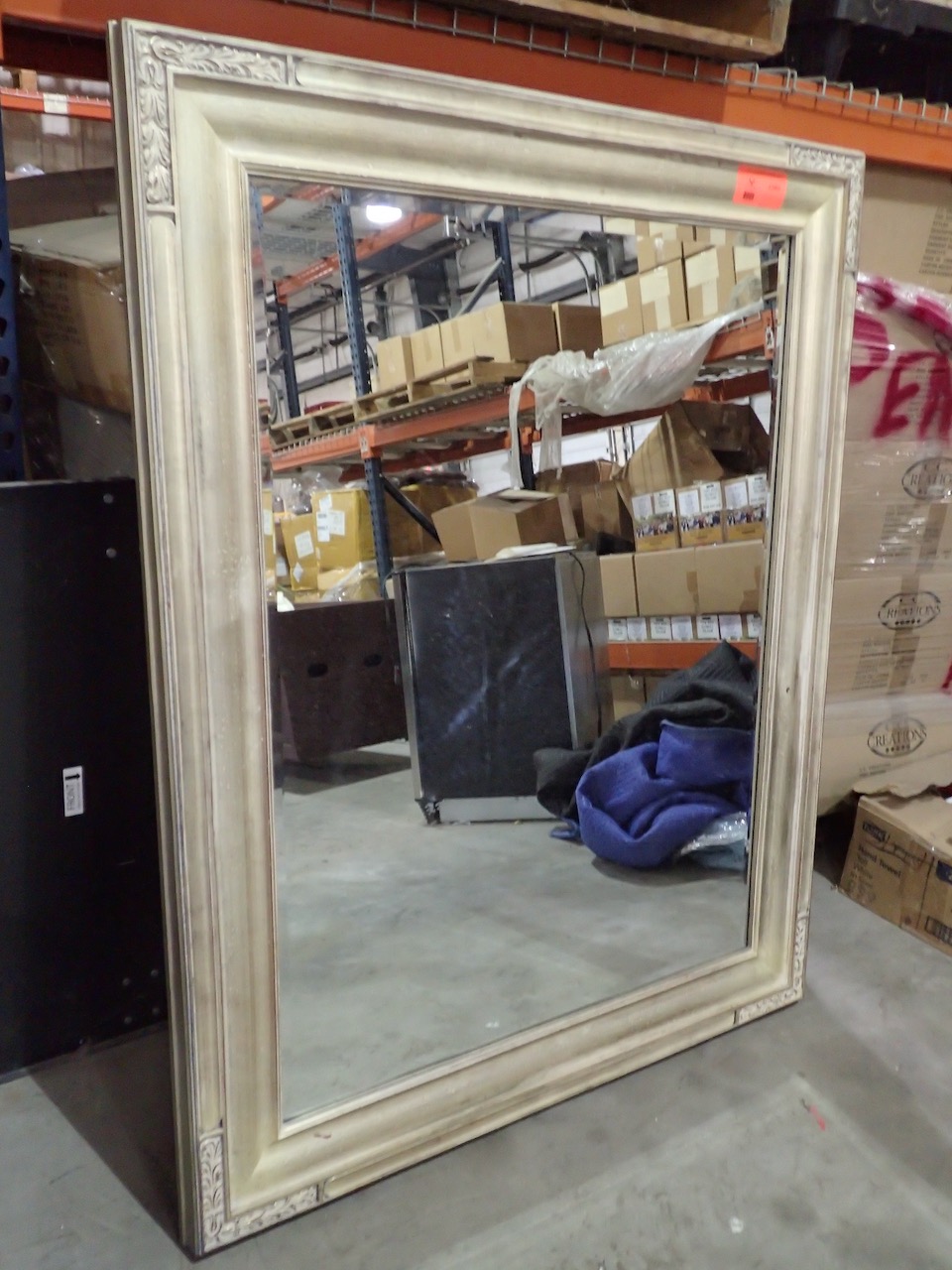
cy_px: 635
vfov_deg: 60.0
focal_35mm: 30
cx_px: 476
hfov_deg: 46.8
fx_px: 1100
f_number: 2.3
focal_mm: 5.5
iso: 640
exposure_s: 1/30
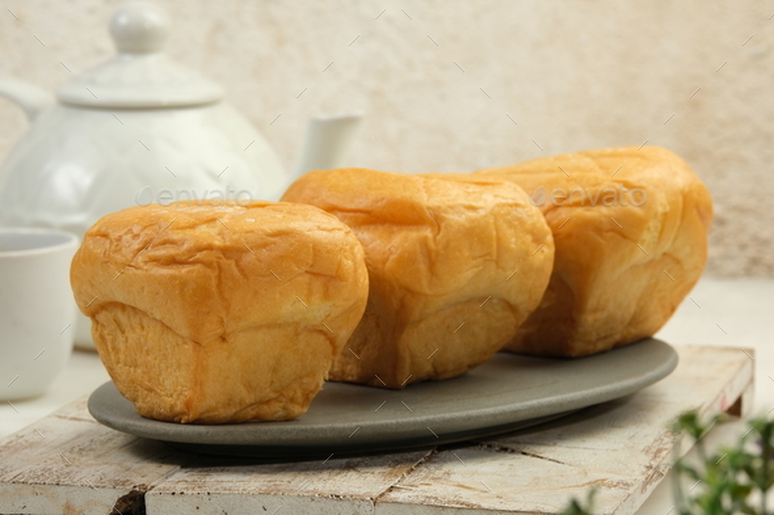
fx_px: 3224
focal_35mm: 150
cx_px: 387
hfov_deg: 13.7
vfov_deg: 9.1
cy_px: 258
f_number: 11
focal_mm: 99.8
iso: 200
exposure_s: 1/125
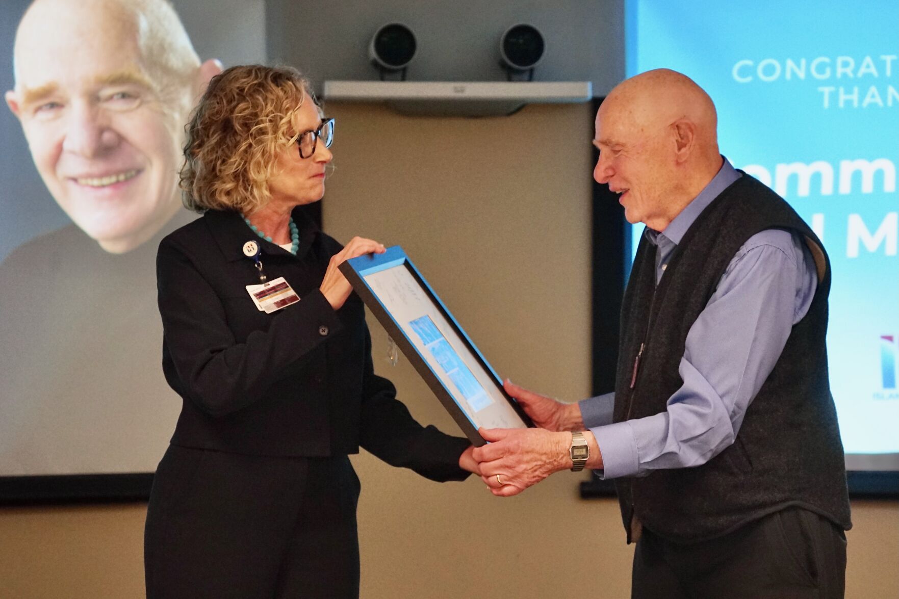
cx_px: 450
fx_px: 3820
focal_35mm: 153
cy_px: 300
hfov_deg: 13.4
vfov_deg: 9.0
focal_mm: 153
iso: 3200
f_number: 5
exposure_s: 1/80
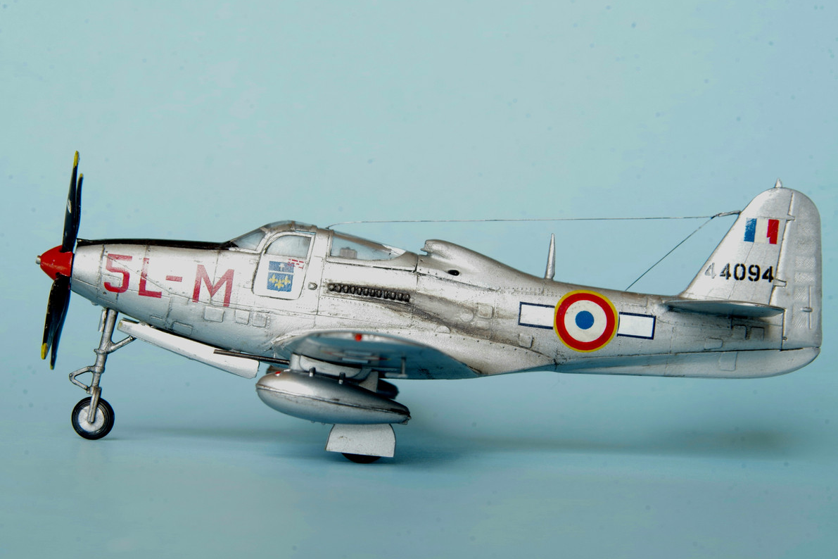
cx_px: 417
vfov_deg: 10.1
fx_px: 3166
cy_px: 278
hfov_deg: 15.1
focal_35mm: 136
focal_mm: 90
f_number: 16
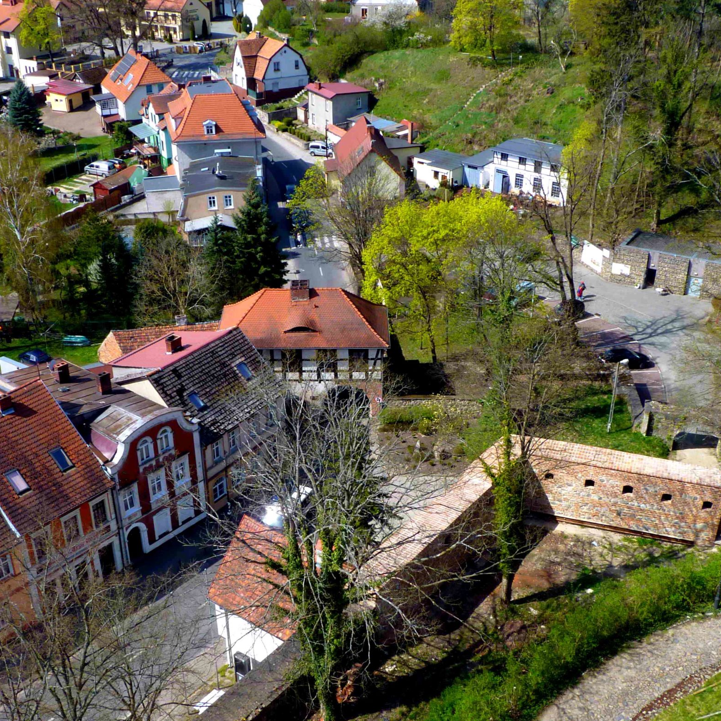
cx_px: 336
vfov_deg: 42.7
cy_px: 420
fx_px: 919
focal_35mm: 39
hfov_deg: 42.8
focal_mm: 4.8
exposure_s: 1/200
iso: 80
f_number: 5
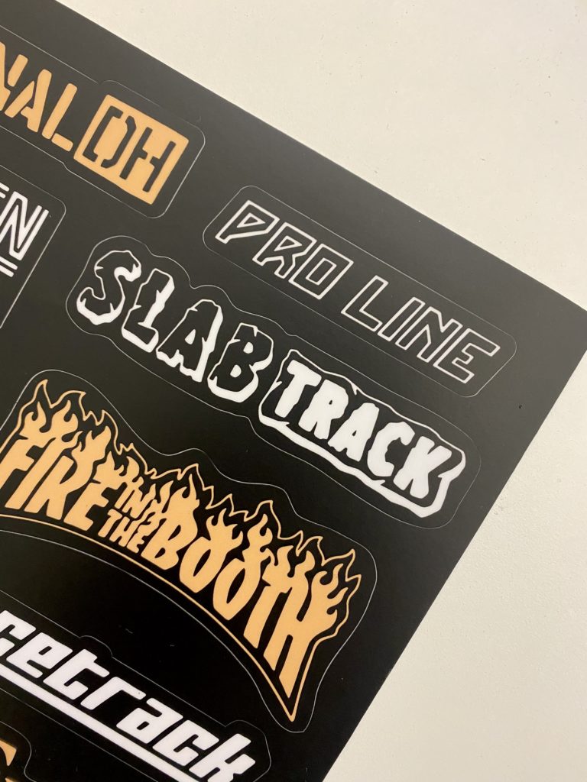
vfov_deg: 67.3
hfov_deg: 53.1
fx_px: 588
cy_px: 391
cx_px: 294
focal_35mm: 26
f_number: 1.8
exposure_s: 1/50
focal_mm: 4.25
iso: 320
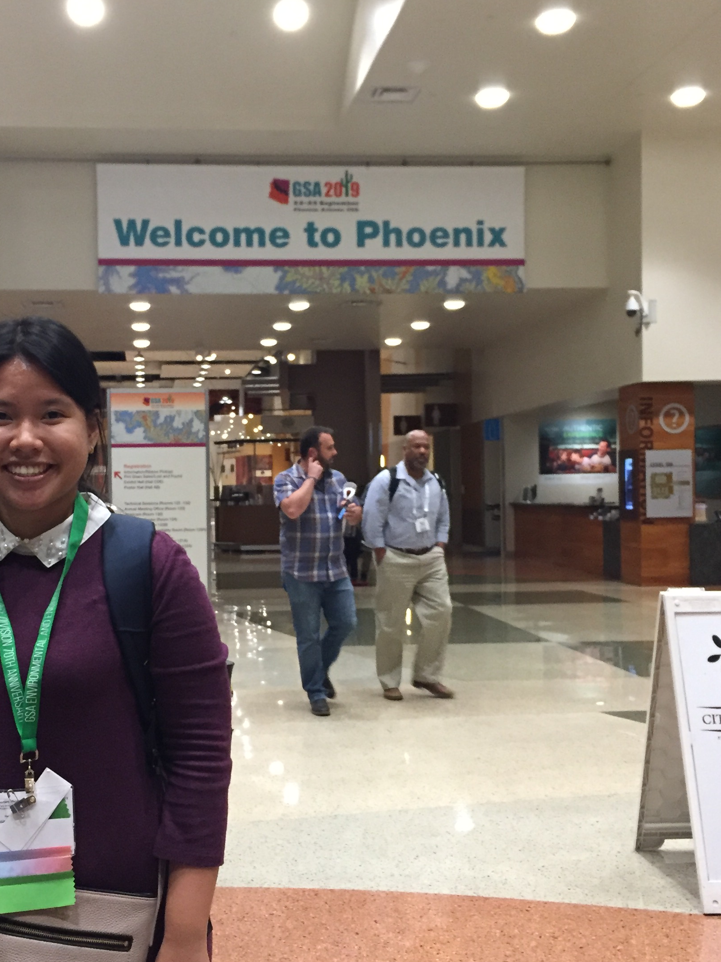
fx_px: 1222
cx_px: 250
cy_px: 496
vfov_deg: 42.9
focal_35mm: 44
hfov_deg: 32.6
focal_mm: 4.15
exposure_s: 1/30
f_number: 2.2
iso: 250
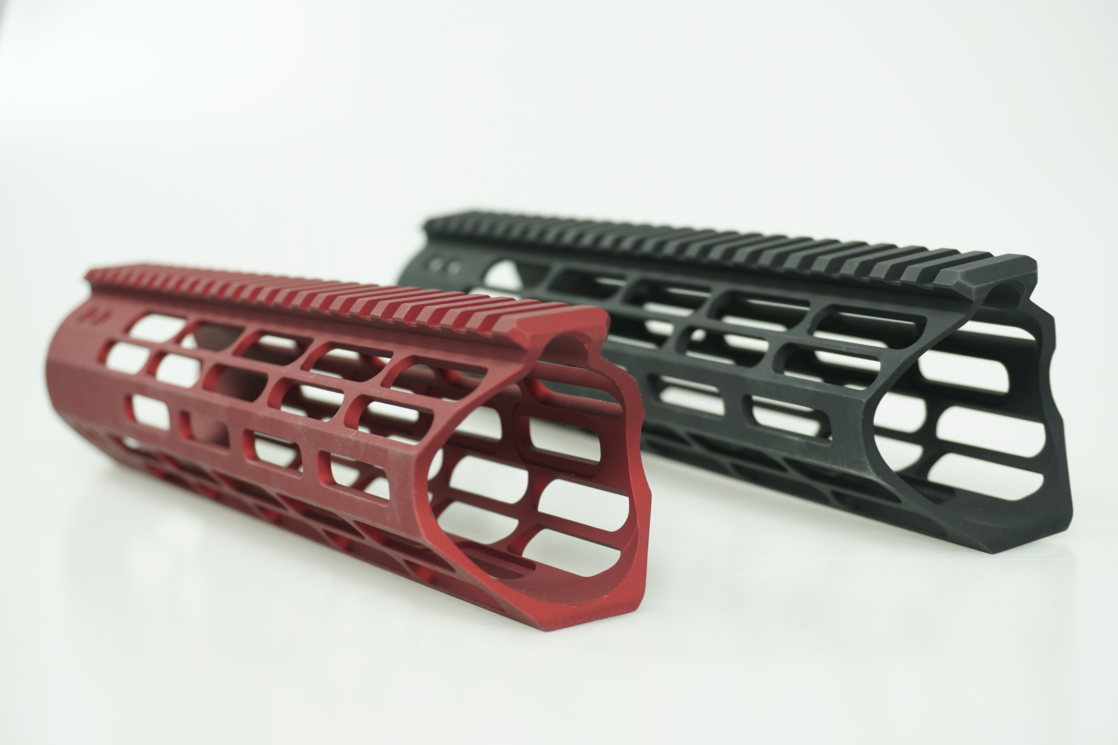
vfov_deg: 22.6
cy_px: 372
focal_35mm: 60
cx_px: 559
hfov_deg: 33.4
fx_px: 1863
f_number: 5.6
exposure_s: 1/13
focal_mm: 40
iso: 100
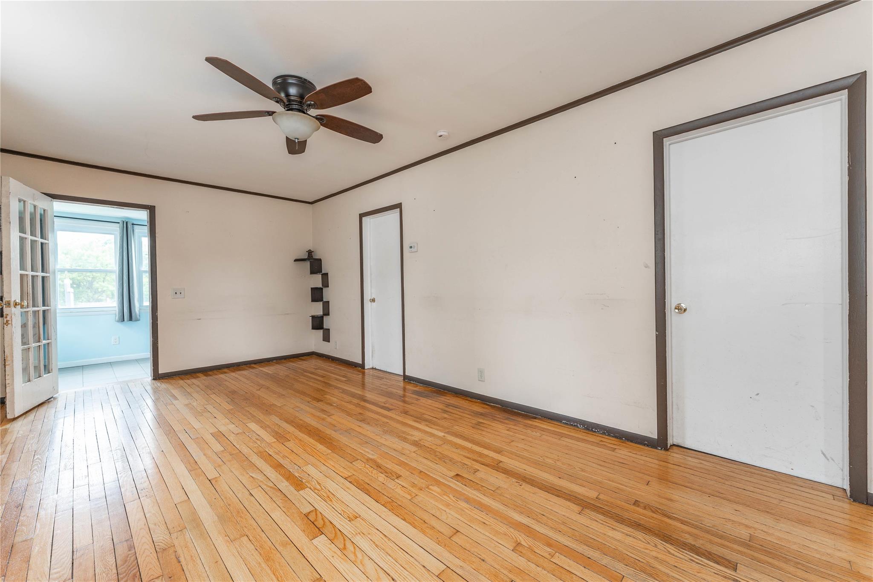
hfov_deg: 104.3
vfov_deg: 81.2
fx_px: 339
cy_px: 291
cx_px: 436
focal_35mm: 14
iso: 320
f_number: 6.3
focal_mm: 14
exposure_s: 1/13
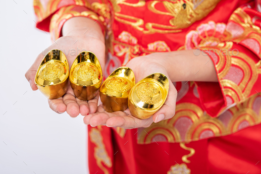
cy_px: 76
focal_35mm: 97
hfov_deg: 21.0
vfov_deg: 14.1
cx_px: 139
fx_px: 703
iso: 100
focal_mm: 85
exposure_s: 1/200
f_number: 4
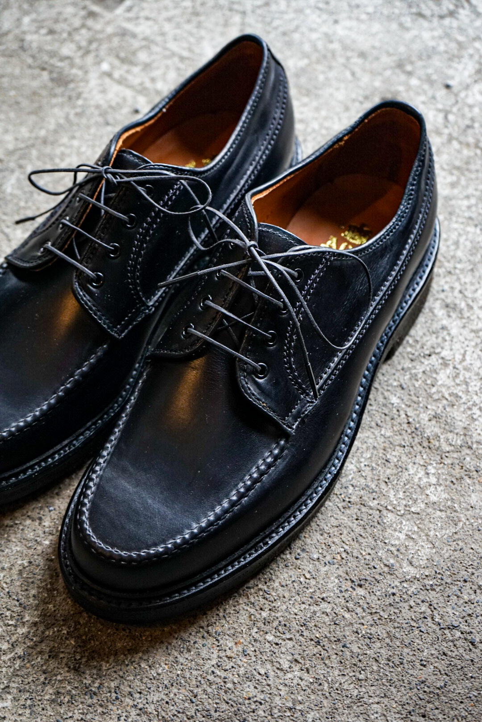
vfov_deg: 34.5
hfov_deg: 23.4
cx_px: 241
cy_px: 361
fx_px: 1163
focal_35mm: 58
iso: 1000
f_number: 5.6
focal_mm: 58
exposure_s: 1/30
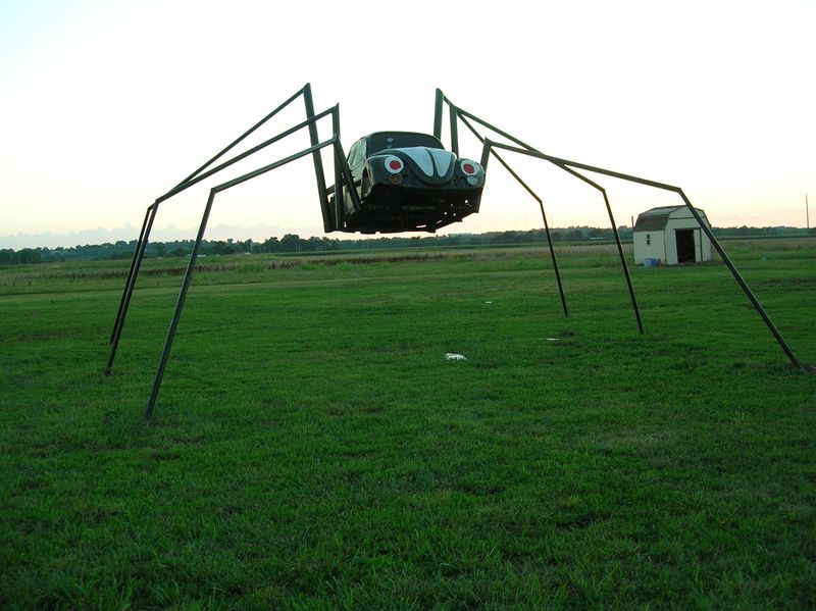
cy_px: 306
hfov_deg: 51.4
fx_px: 848
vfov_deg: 39.6
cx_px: 408
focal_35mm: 36
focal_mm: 6
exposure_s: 1/32.2
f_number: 2.7
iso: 50
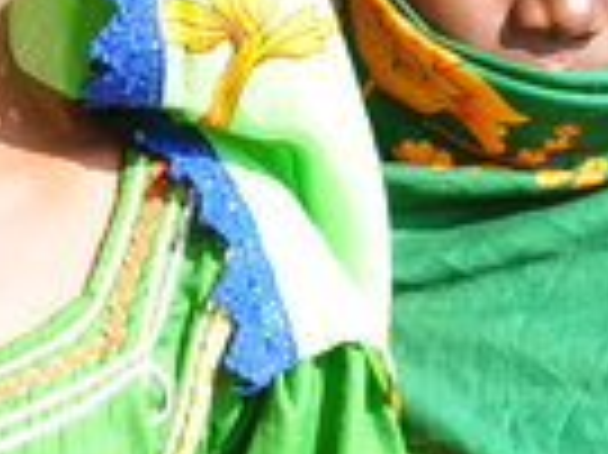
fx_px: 9231
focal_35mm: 526
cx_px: 194
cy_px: 423
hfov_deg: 3.8
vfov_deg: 2.8
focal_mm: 48
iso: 200
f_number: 7.1
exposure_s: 1/125
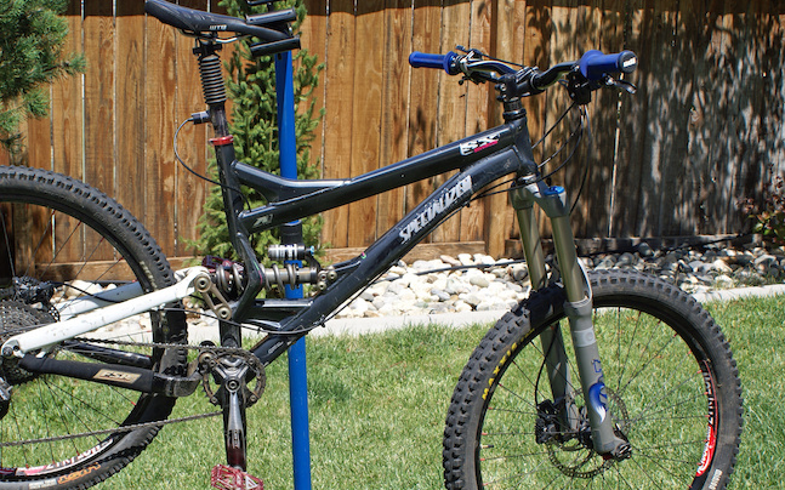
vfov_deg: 24.4
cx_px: 309
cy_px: 297
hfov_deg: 38.0
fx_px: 1134
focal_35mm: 53
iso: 100
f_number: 9
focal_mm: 28
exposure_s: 1/200
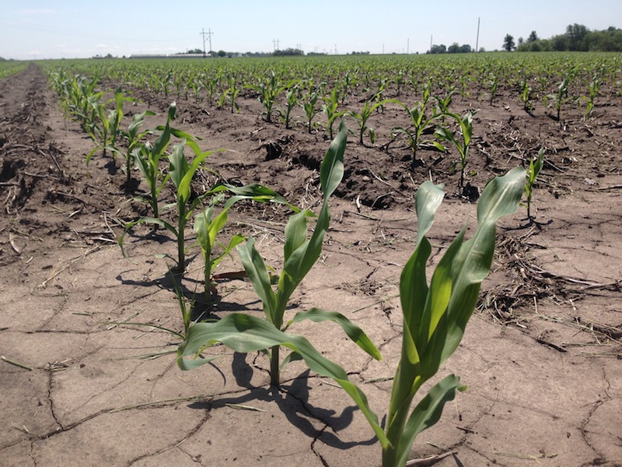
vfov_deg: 42.9
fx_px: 593
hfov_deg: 55.4
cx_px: 311
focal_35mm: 33
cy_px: 234
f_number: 2.4
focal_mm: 4.12
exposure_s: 1/2008
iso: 50
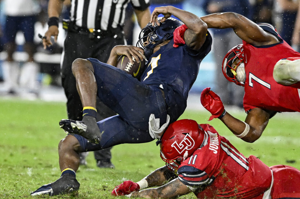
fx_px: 4997
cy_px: 100
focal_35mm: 600
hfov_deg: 3.4
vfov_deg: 2.3
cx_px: 150
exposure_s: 1/1600
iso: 6400
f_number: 4
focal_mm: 400
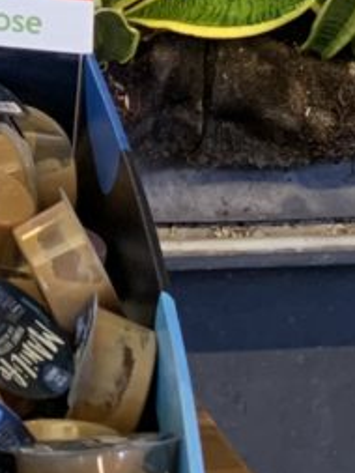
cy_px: -327
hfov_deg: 8.8
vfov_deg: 11.7
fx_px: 2159
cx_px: -411
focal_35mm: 158
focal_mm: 4.25
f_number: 1.8
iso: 400
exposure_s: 1/33
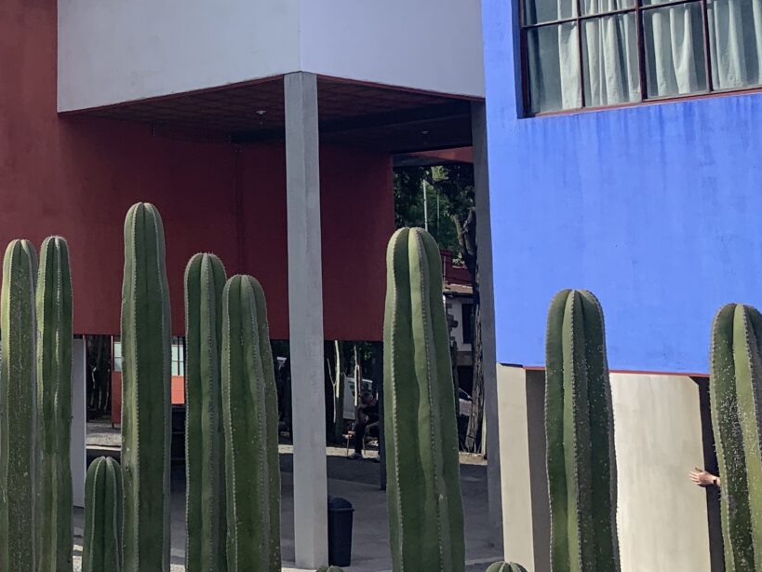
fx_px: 1431
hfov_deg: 27.5
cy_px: 76
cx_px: -53
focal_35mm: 65
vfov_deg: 22.1
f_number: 1.8
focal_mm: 4.25
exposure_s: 1/3289
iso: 25
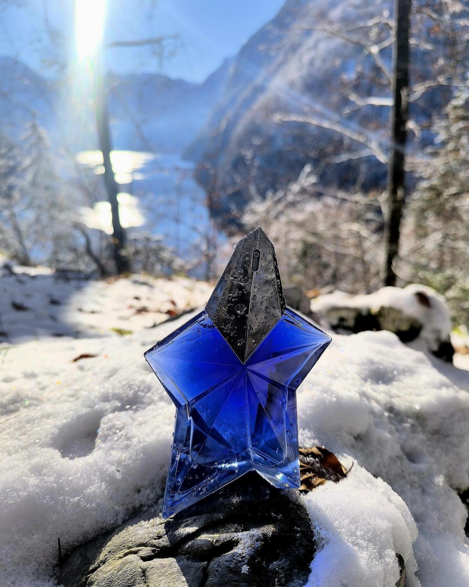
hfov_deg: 58.8
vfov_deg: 70.3
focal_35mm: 24
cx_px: 234
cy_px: 302
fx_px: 417
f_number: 1.65
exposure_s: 1/1250
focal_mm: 6.14
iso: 50
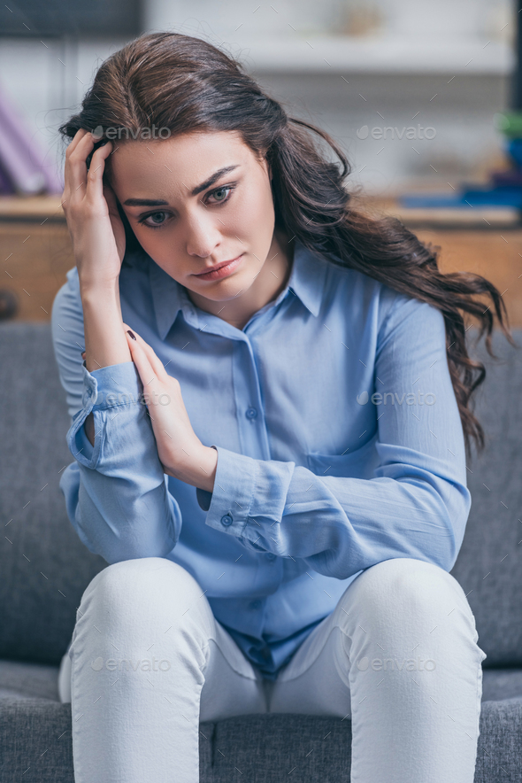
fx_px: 4346
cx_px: 261
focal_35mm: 200
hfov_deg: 6.9
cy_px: 392
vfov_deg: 10.3
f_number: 3.2
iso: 250
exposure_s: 1/200
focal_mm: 200
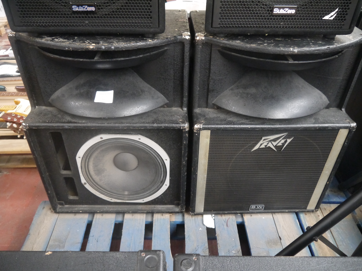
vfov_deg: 49.7
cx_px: 181
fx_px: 293
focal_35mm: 28
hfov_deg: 63.4
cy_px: 136
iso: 1600
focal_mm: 14
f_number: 3.5
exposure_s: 1/60
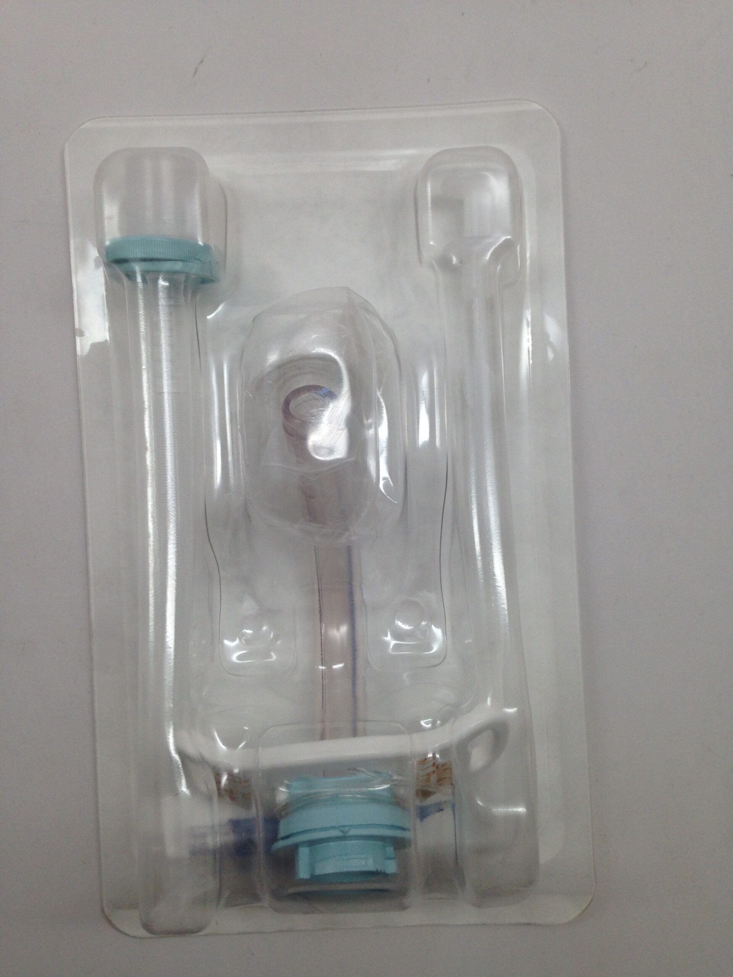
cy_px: 488
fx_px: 932
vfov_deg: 55.4
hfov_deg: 42.9
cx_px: 366
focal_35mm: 33
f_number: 2.4
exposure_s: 1/120
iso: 80
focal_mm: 4.12
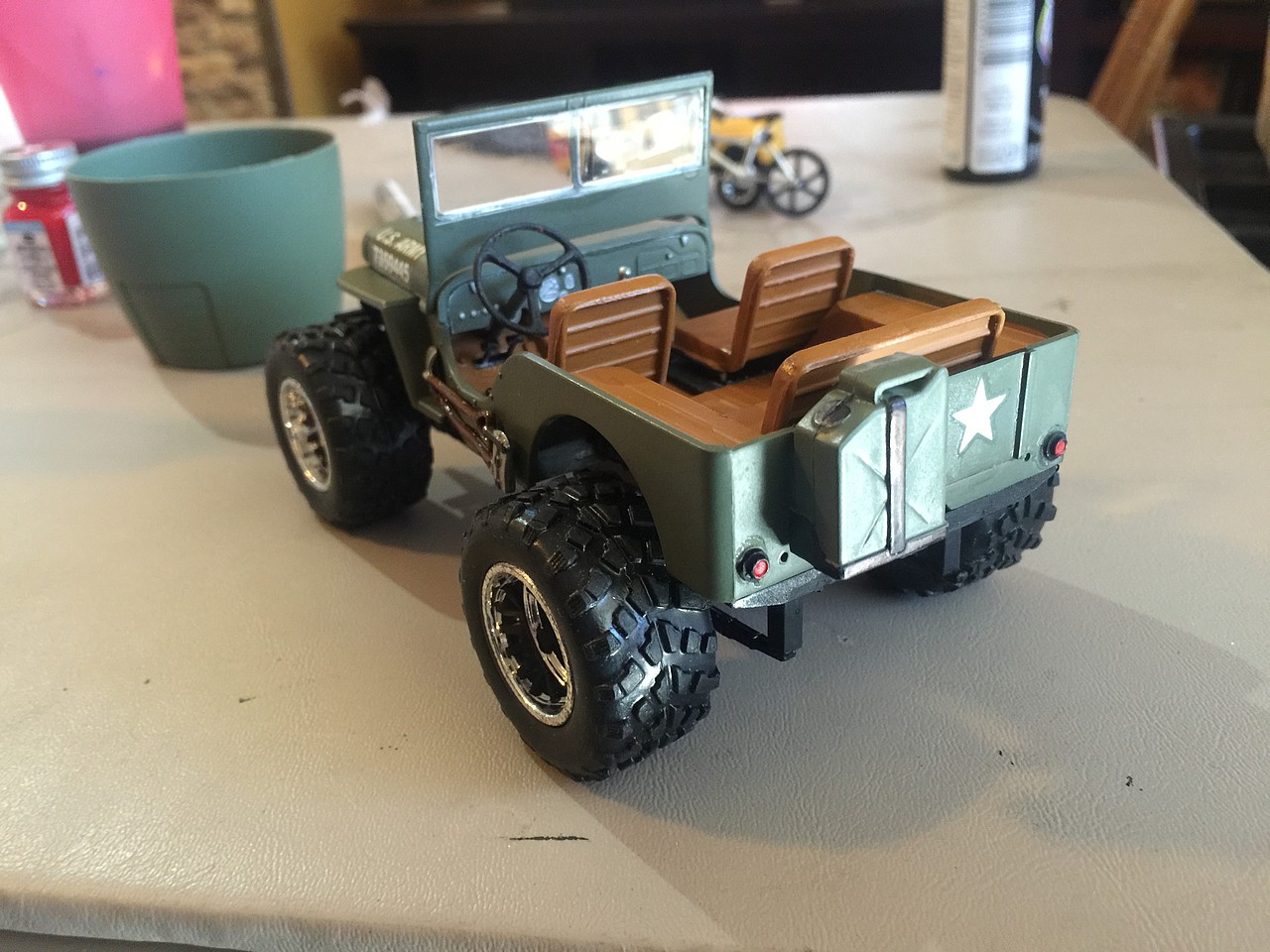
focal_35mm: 29
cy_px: 476
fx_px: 1064
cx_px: 635
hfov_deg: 61.7
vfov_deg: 48.2
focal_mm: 4.15
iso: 100
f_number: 2.2
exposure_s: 1/4
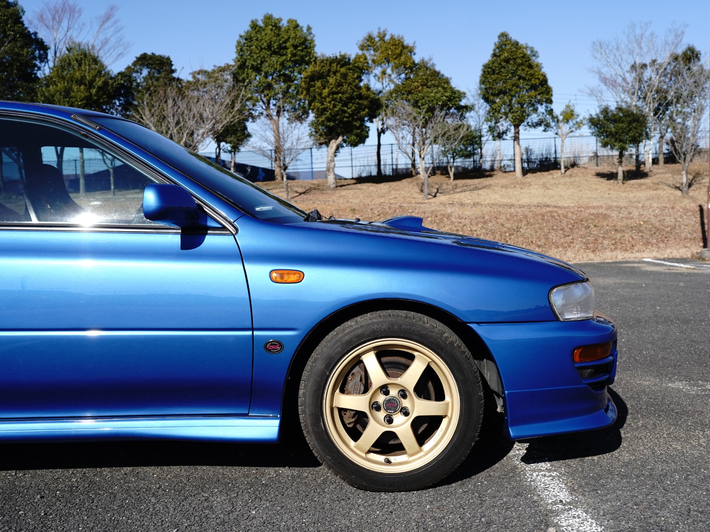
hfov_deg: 49.0
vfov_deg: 37.7
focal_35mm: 38
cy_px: 267
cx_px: 374
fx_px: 779
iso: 400
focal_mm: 35
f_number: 5.6
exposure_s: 1/2500
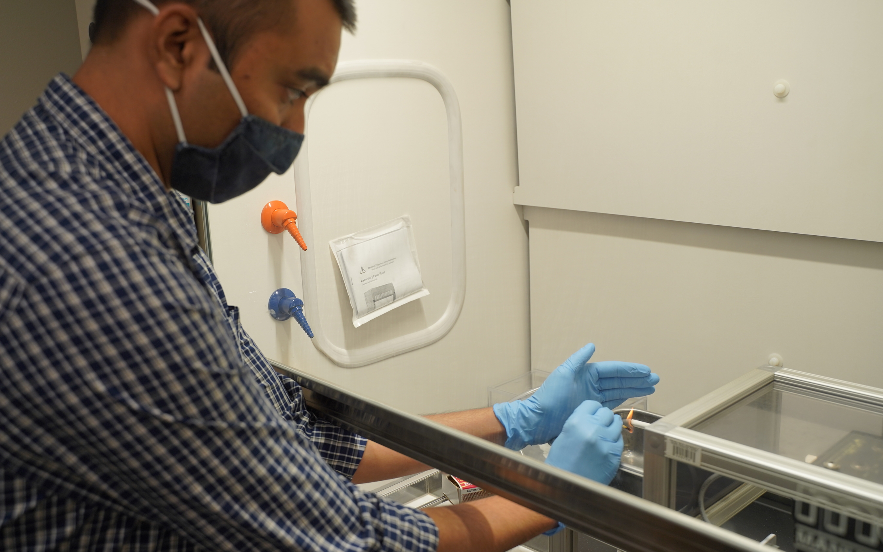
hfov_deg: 54.0
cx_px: 439
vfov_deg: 35.3
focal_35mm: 36
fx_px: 866
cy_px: 282
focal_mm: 35
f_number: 4
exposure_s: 1/160
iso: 400
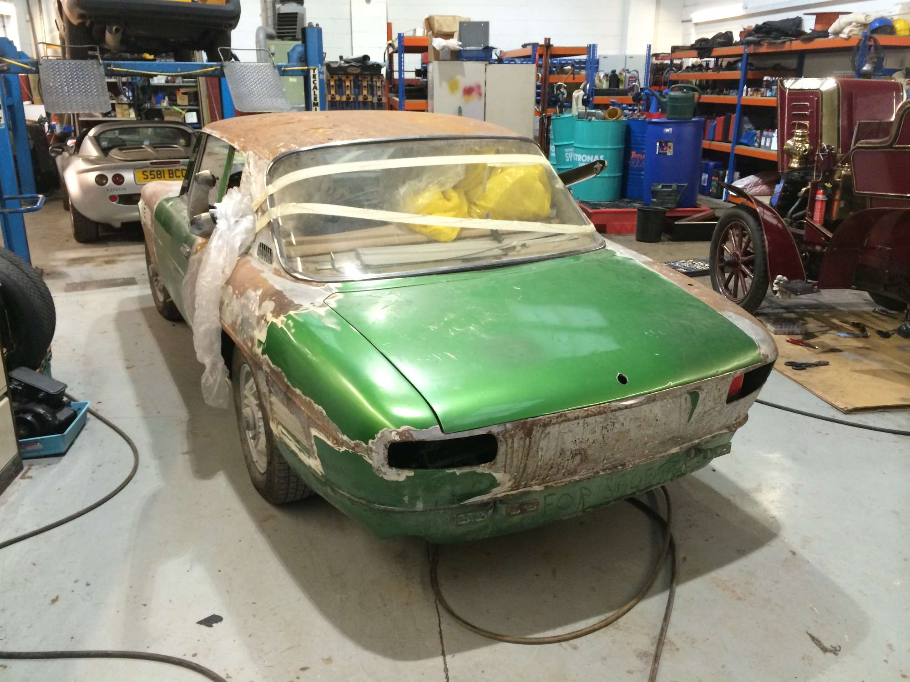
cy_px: 341
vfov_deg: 46.8
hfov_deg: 60.0
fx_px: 789
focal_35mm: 30
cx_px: 455
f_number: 2.2
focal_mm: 4.12
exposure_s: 1/33
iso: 250
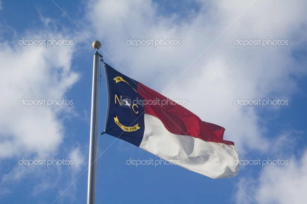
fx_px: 843
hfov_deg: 20.6
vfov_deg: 13.8
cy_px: 102
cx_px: 154
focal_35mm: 99
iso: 400
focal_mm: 66
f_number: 5.6
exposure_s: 1/4000
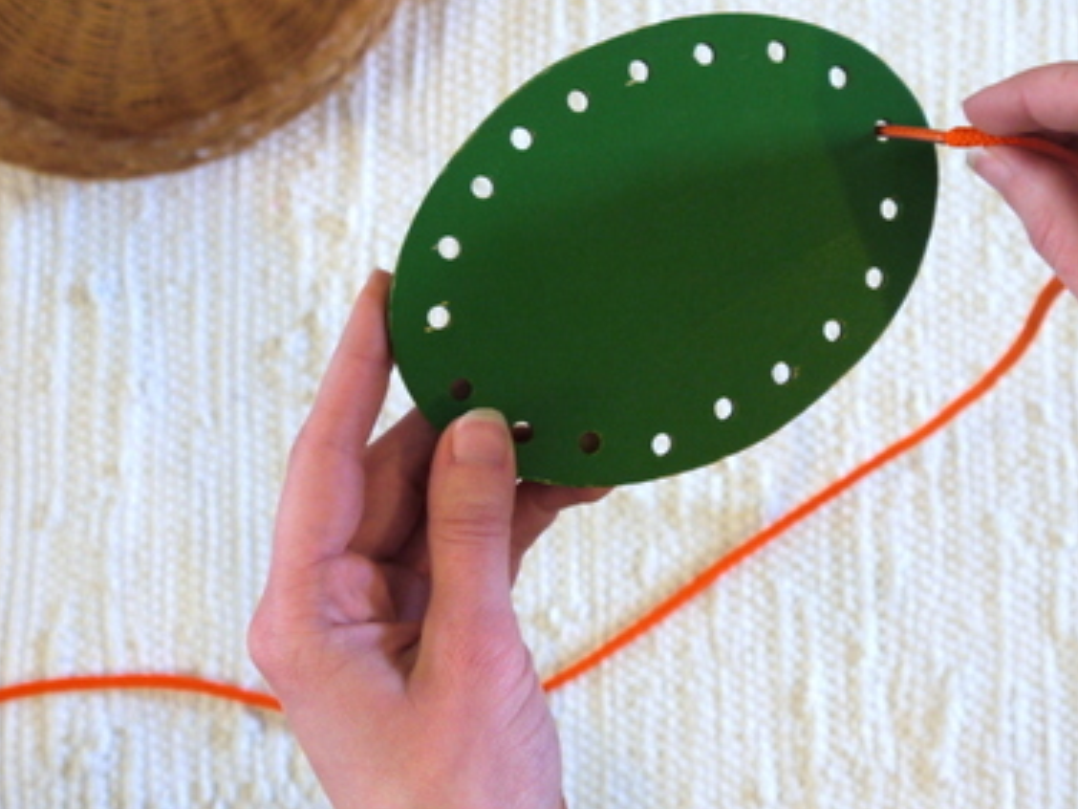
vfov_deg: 21.6
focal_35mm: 68
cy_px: 416
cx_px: 763
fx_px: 2118
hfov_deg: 28.3
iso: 400
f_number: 4.2
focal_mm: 20
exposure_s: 1/30
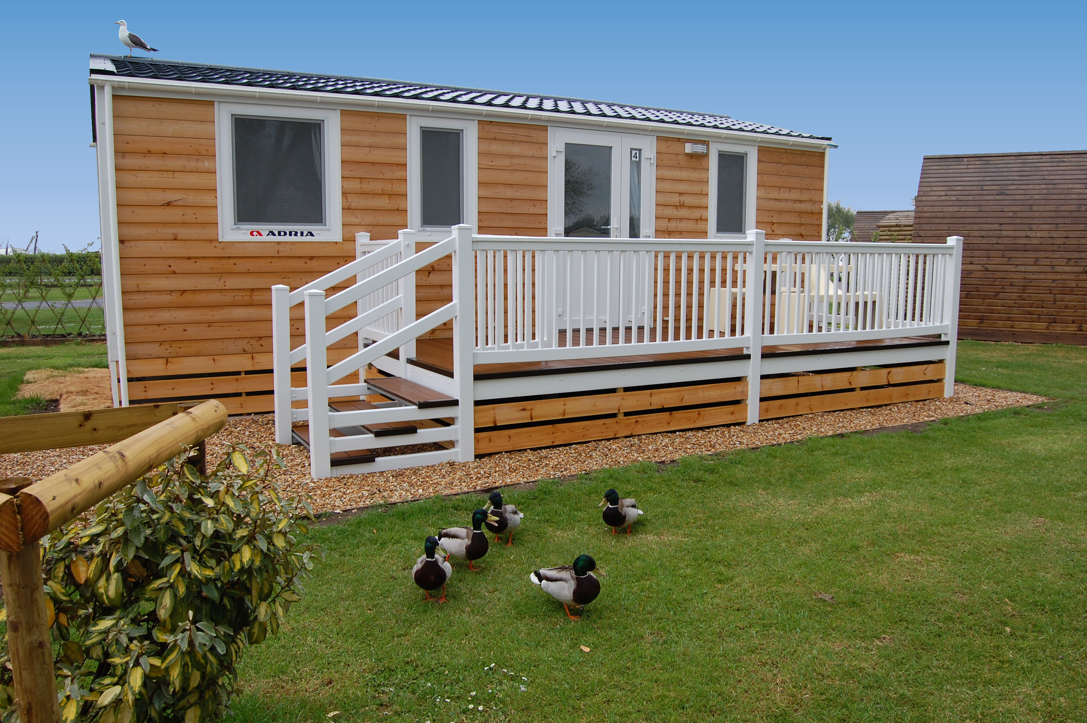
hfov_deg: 67.4
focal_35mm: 27
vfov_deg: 47.8
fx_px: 815
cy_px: 362
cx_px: 544
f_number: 8
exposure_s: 1/250
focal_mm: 18
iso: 200
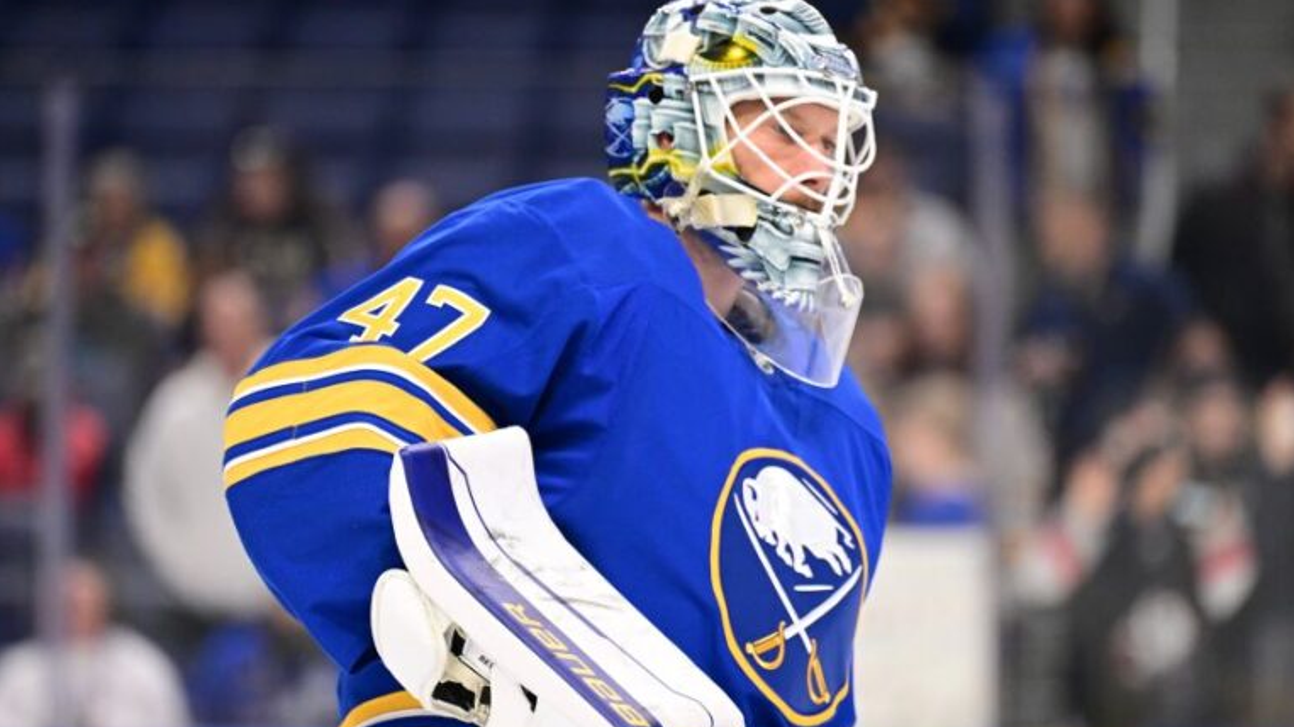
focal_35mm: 211
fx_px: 7239
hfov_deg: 10.2
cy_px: 393
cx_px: 648
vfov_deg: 5.8
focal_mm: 200
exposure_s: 1/1600
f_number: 2.8
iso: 3200
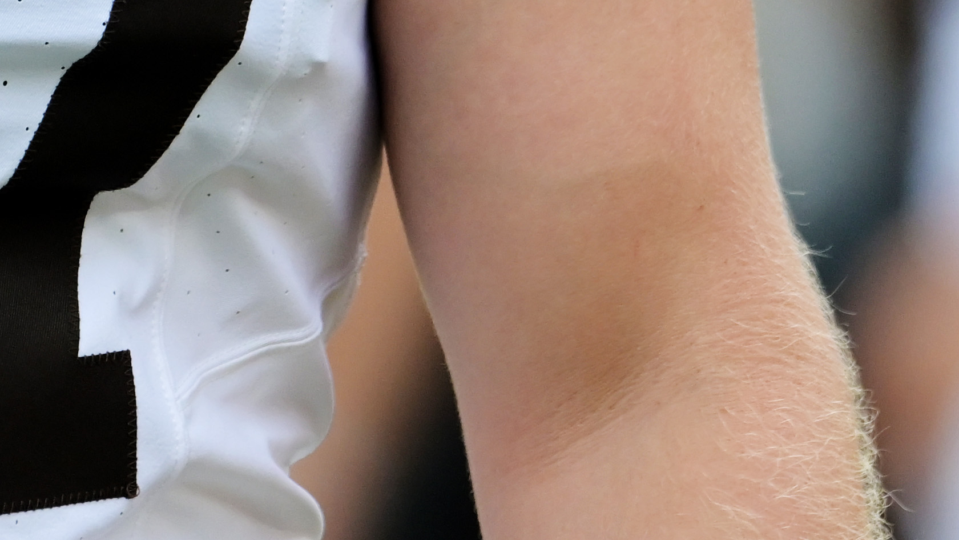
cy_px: -485
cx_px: -265
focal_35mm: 2059
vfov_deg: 0.6
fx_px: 52358
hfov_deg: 1.0
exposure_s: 1/2500
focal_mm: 400
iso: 900
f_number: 4
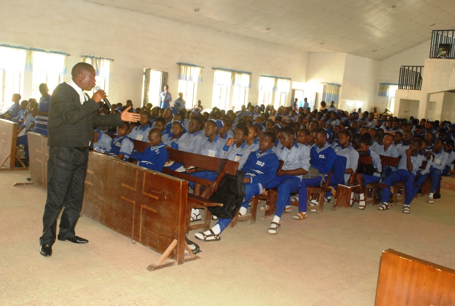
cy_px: 153
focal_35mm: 36
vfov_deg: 37.0
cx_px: 228
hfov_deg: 53.0
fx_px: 456
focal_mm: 24
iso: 1600
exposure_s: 1/50
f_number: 7.1
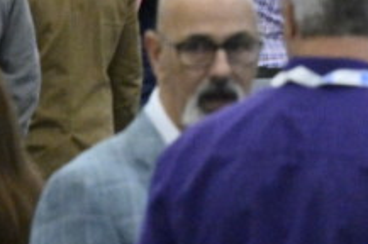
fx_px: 8482
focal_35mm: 831
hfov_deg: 2.5
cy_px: -354
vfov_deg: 1.6
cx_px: 246
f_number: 8
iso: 3200
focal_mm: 150
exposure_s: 1/200
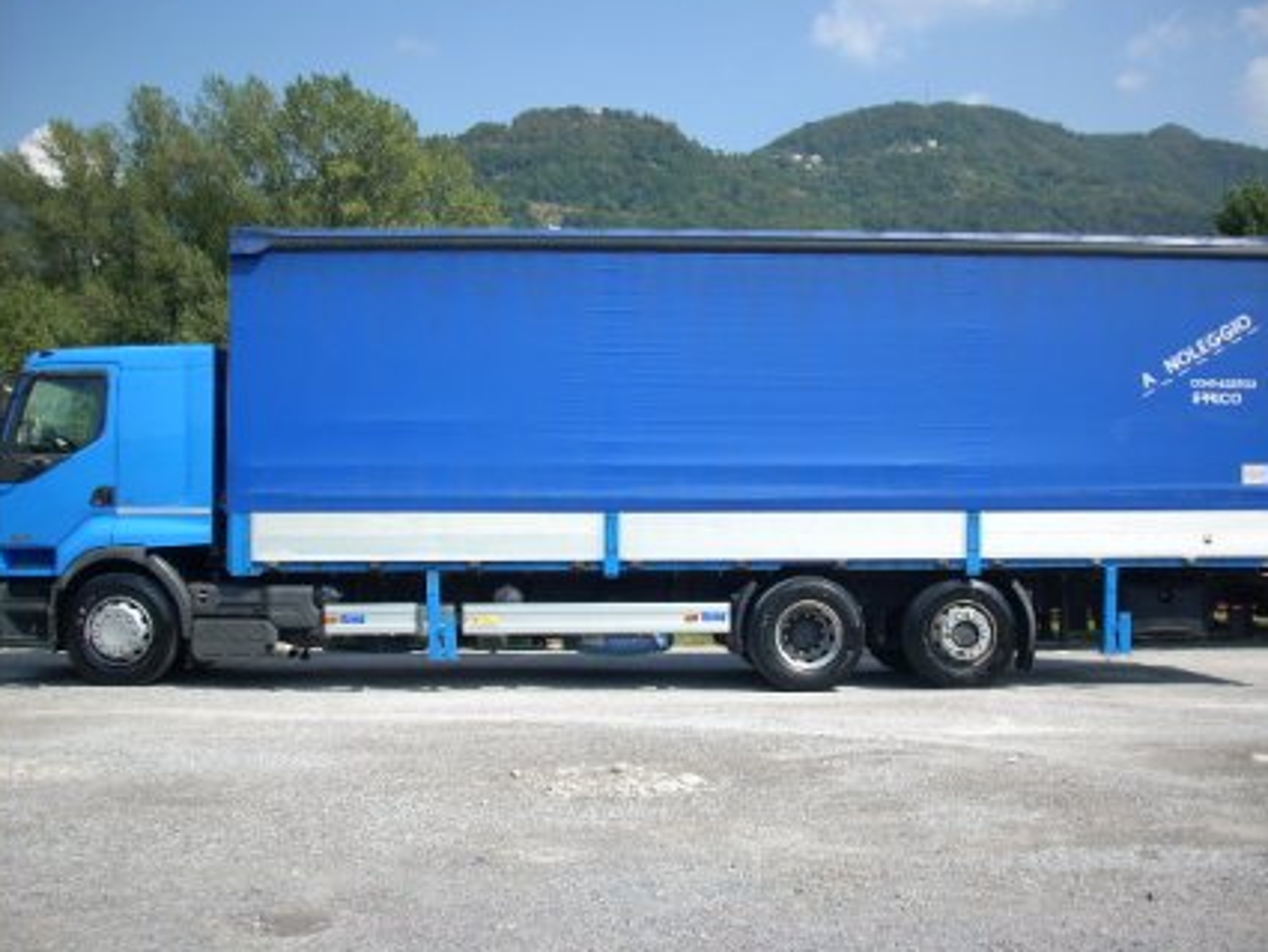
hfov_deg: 47.8
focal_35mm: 39
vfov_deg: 36.8
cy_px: 463
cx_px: 656
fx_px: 1429
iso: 64
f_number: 5.6
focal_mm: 6.2
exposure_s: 1/210
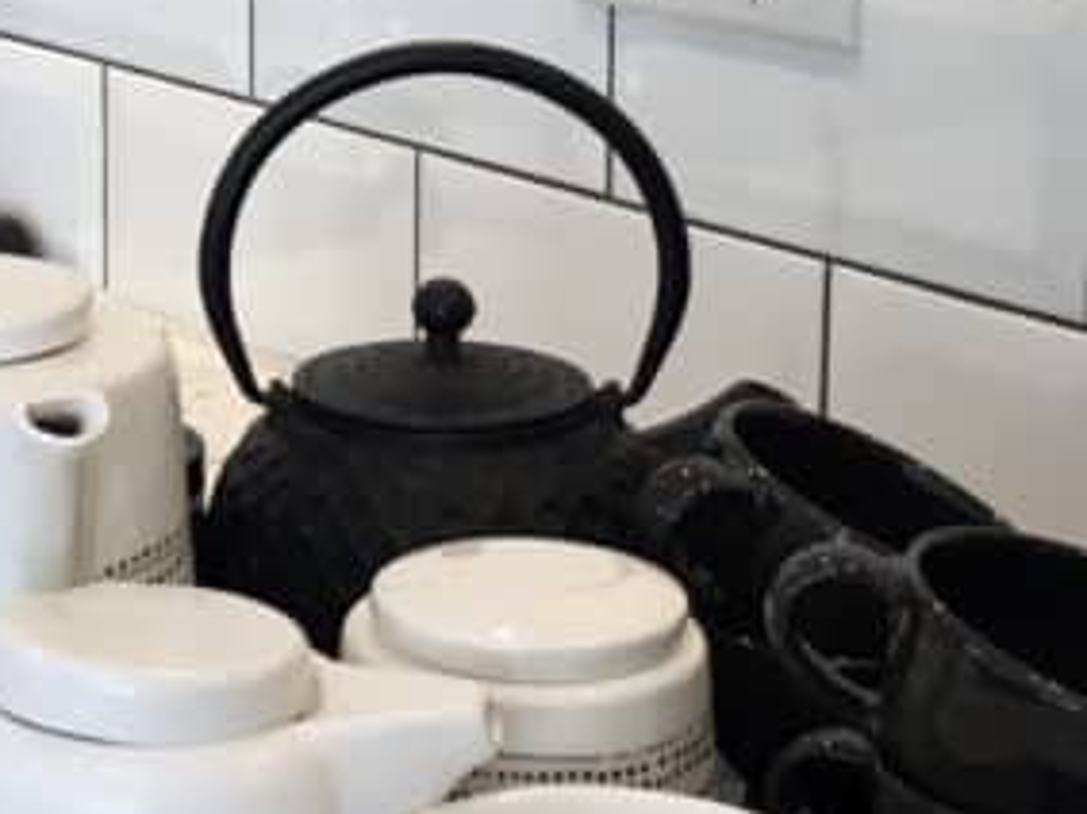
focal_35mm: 105
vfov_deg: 13.9
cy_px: -27
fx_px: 3296
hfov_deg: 18.4
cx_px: 104
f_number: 2.2
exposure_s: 1/40
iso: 25
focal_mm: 4.15
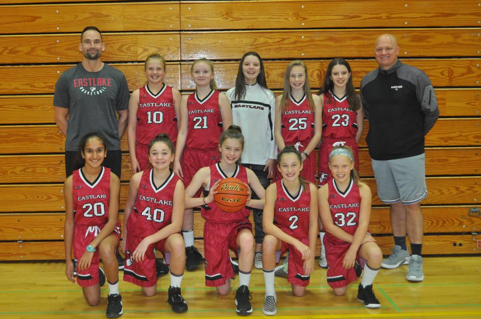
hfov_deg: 45.0
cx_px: 240
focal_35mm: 44
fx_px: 580
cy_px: 160
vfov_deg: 30.8
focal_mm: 29
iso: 800
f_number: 4.5
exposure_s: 1/60
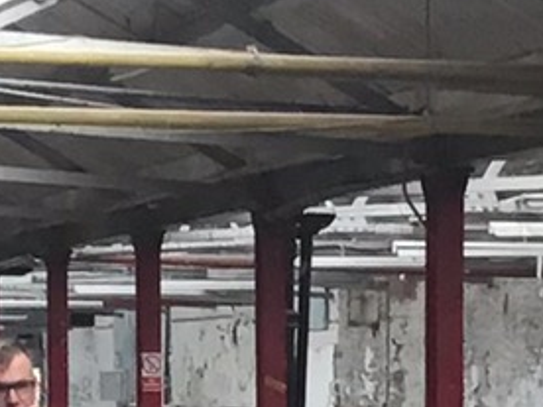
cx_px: 334
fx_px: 3608
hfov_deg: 8.6
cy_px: 440
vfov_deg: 6.4
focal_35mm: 230
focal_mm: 3.3
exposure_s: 1/33
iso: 50
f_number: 2.4
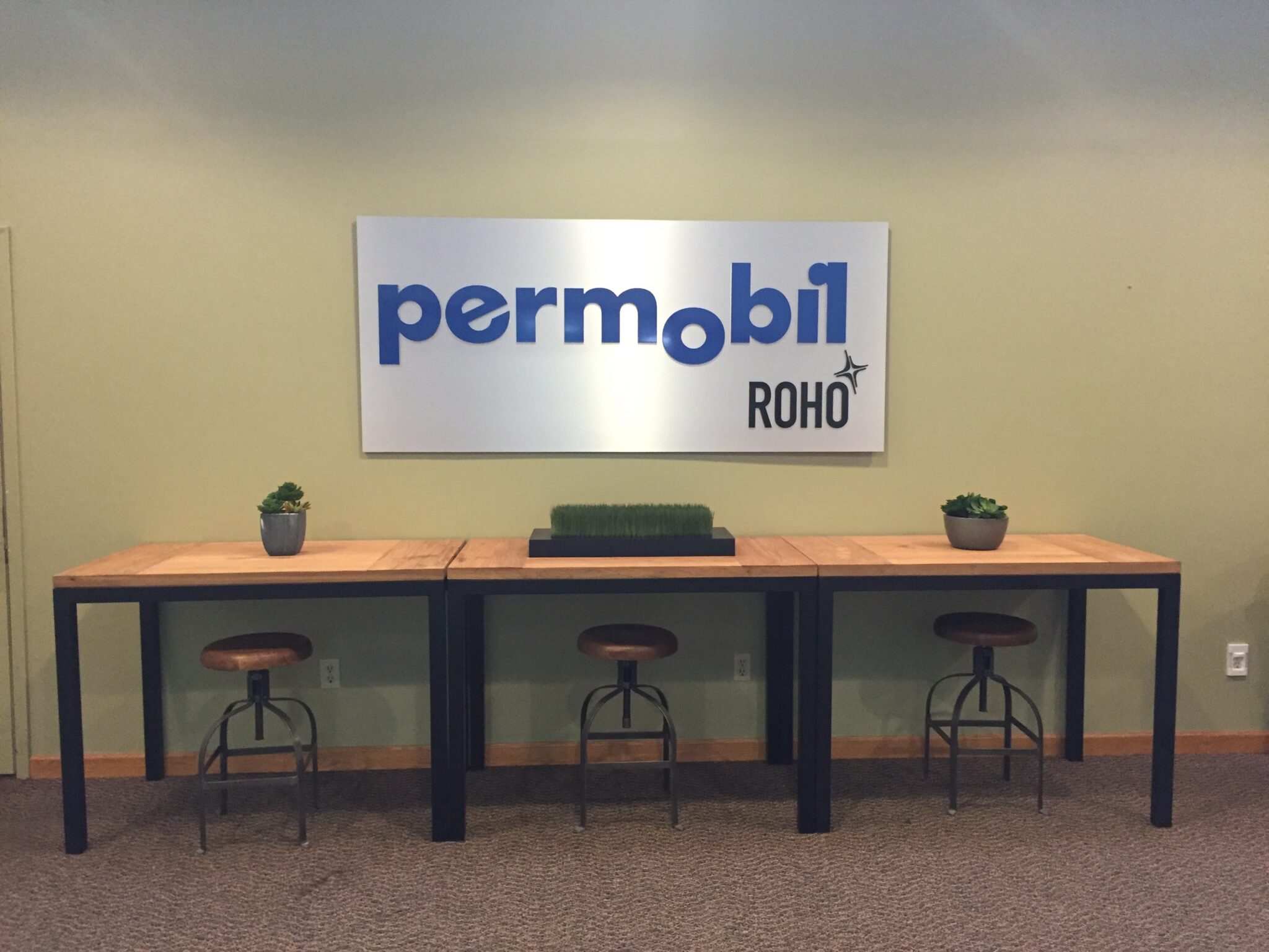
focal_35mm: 29
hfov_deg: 61.7
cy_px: 476
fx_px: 1063
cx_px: 634
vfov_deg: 48.2
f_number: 2.2
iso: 250
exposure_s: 1/20
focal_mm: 4.15
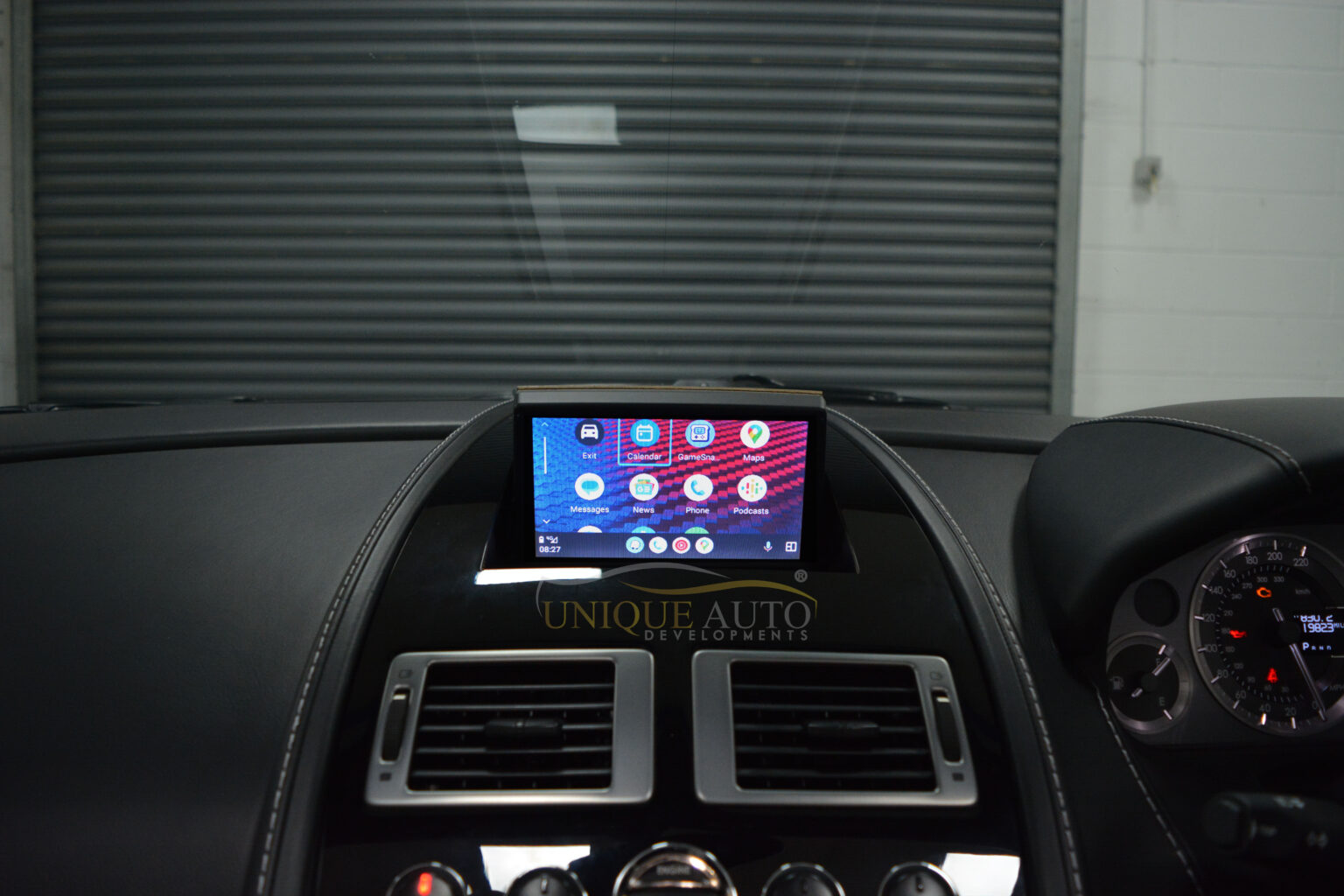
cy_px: 448
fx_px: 1008
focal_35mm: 27
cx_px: 672
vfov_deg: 47.9
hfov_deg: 67.4
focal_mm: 18
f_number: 4
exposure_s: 1/125
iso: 1250
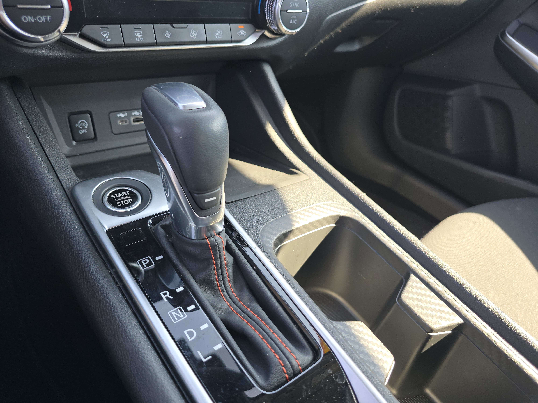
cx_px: 269
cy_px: 202
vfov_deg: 58.9
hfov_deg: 73.9
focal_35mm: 23
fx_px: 357
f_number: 1.7
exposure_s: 1/180
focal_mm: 6.3
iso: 64
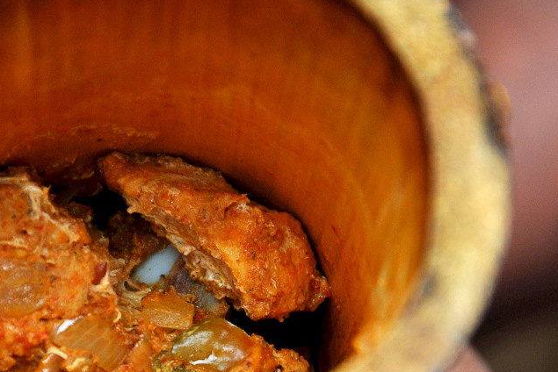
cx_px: 216
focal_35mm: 254
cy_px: 225
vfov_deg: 5.4
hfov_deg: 8.1
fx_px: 3936
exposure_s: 1/320
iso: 320
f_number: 5.6
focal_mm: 105
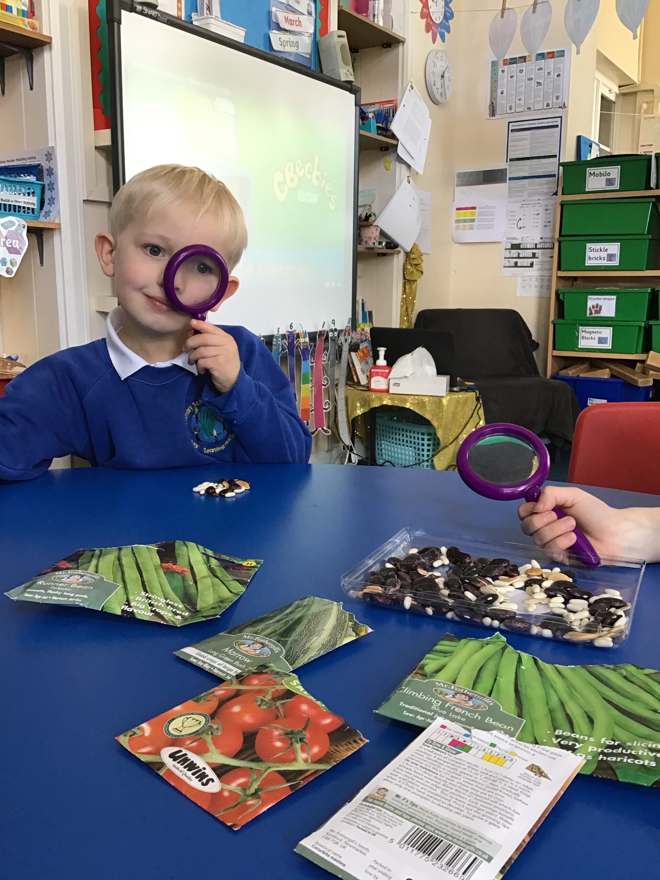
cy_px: 440
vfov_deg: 58.4
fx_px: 788
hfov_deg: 45.4
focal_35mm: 31
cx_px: 330
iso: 100
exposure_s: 1/33
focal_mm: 3.3
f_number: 2.4
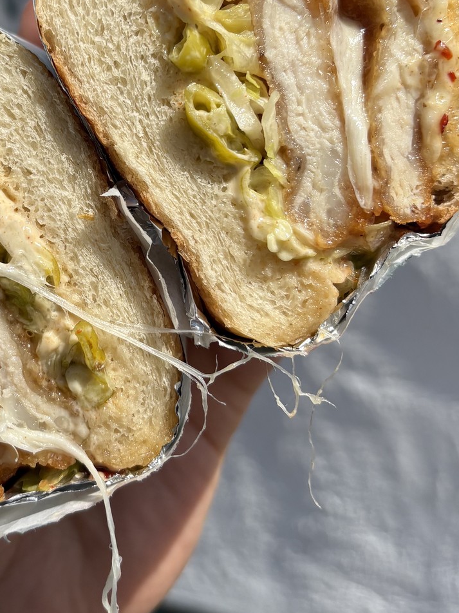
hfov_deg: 25.6
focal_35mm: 56
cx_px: 92
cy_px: 169
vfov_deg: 33.8
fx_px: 990
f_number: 1.6
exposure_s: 1/6329
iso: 50
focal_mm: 5.96
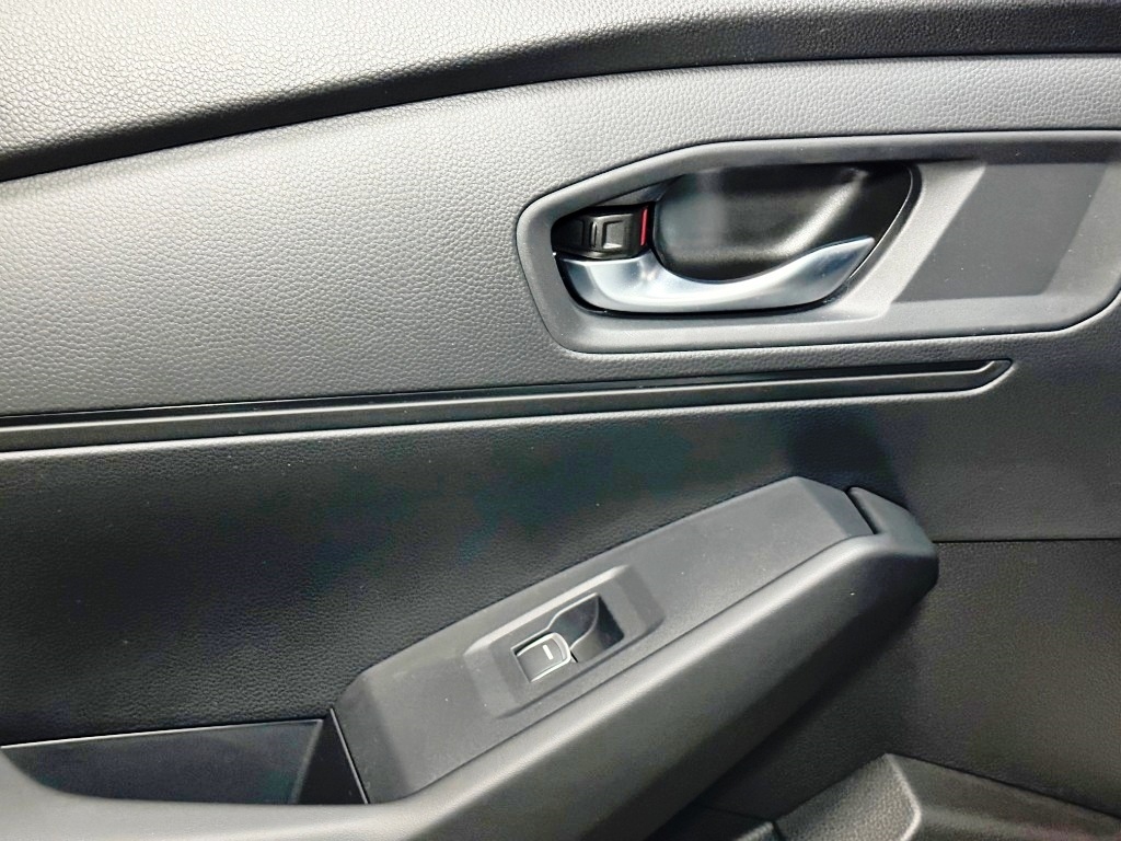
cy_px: 420
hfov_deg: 39.7
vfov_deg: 30.3
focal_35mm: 48
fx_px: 1554
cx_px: 560
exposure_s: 1/30
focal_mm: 6.86
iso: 640
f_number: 1.78
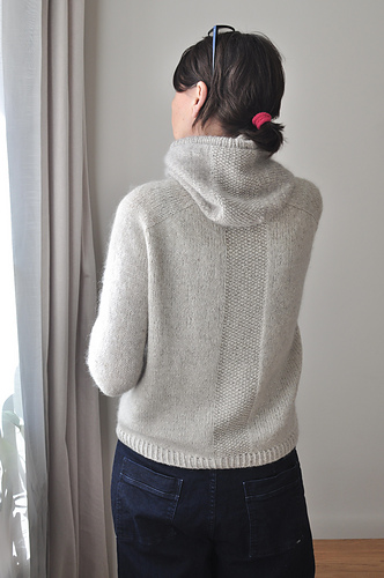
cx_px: 192
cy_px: 289
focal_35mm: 52
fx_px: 842
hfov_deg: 25.7
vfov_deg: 37.9
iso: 320
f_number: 6.3
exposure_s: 1/100
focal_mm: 35
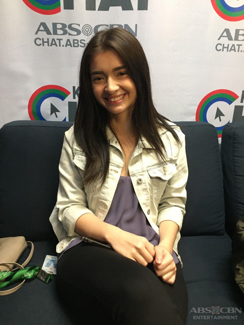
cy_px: 162
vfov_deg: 61.7
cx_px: 122
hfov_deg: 48.2
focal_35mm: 29
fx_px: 273
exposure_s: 1/30
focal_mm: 4.15
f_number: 2.2
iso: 250
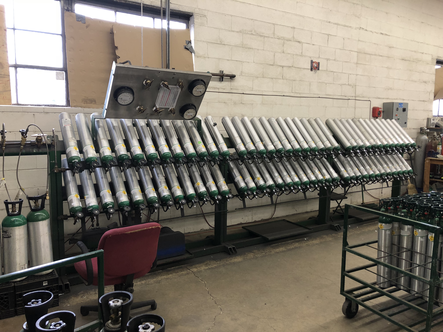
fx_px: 358
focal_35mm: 28
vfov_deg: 49.7
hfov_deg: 63.4
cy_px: 166
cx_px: 222
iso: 40
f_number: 1.8
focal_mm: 3.99
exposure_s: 1/20
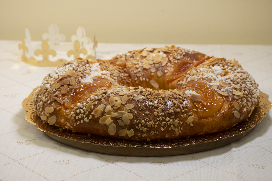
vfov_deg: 12.2
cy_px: 90
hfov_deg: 18.3
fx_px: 846
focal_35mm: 112
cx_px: 136
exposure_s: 1/10
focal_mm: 75
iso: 100
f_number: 9
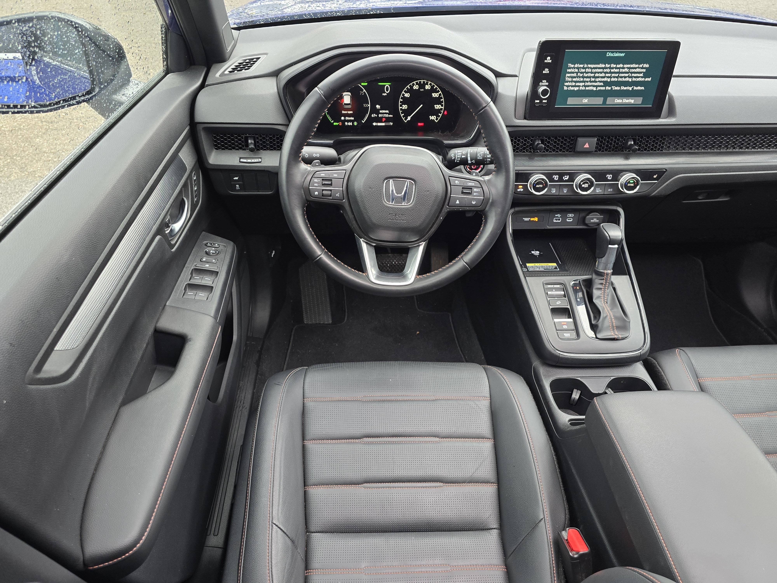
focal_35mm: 23
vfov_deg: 58.9
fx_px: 516
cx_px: 388
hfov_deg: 73.9
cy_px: 292
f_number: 1.7
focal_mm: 6.3
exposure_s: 1/120
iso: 200
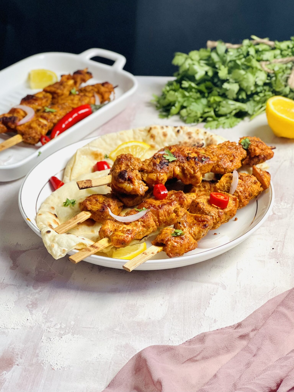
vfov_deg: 25.3
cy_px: 196
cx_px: 147
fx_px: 872
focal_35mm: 77
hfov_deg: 19.1
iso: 200
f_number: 2.8
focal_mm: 9
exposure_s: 1/121
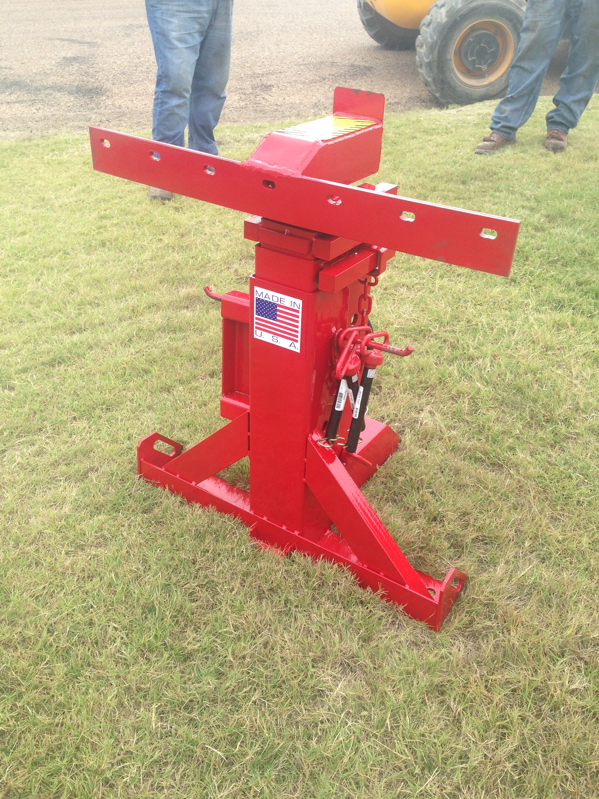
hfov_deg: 42.9
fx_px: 761
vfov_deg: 55.4
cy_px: 400
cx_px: 300
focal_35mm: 33
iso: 50
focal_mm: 4.12
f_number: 2.4
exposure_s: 1/401
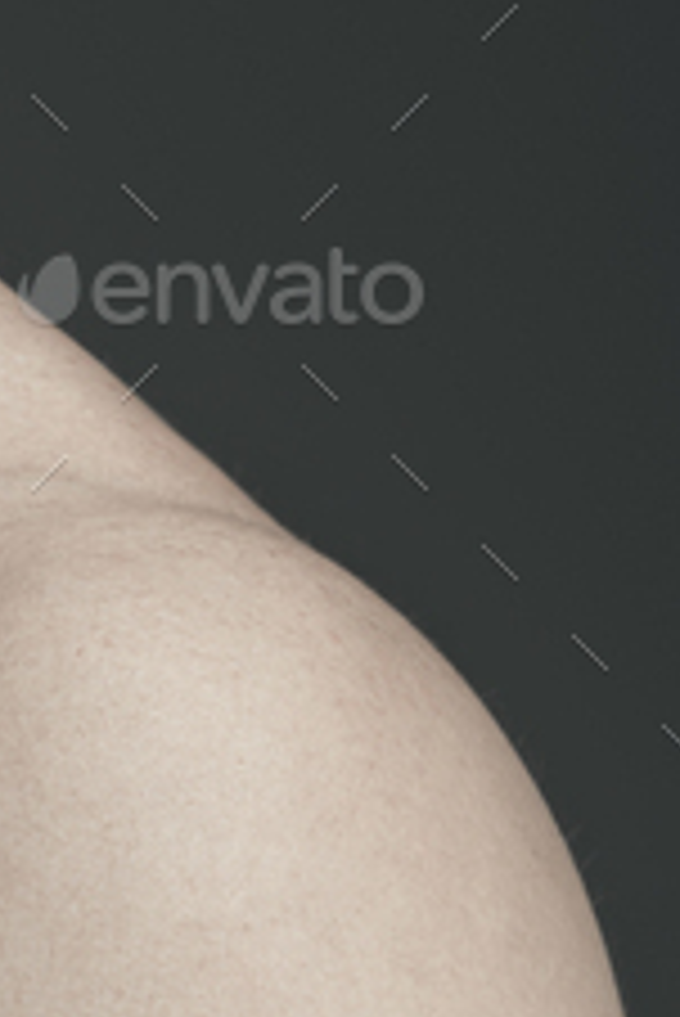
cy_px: 256
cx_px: -468
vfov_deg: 5.7
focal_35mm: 360
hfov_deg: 3.8
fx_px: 10184
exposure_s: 1/200
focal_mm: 92
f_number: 6.3
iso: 100
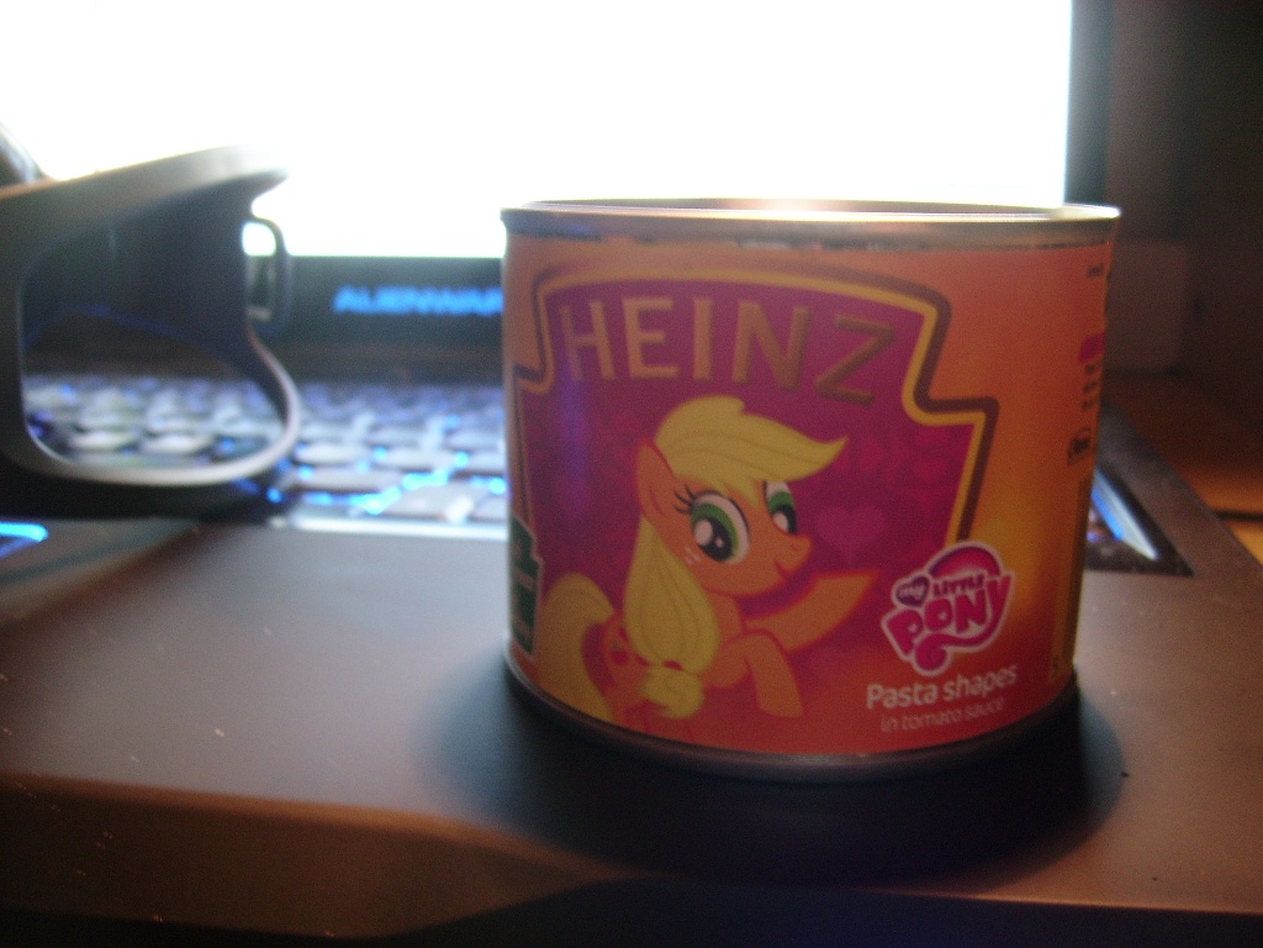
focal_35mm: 35
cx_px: 632
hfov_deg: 52.6
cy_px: 474
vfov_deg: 40.7
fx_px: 1277
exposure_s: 1
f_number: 2.8
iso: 100
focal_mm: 5.95
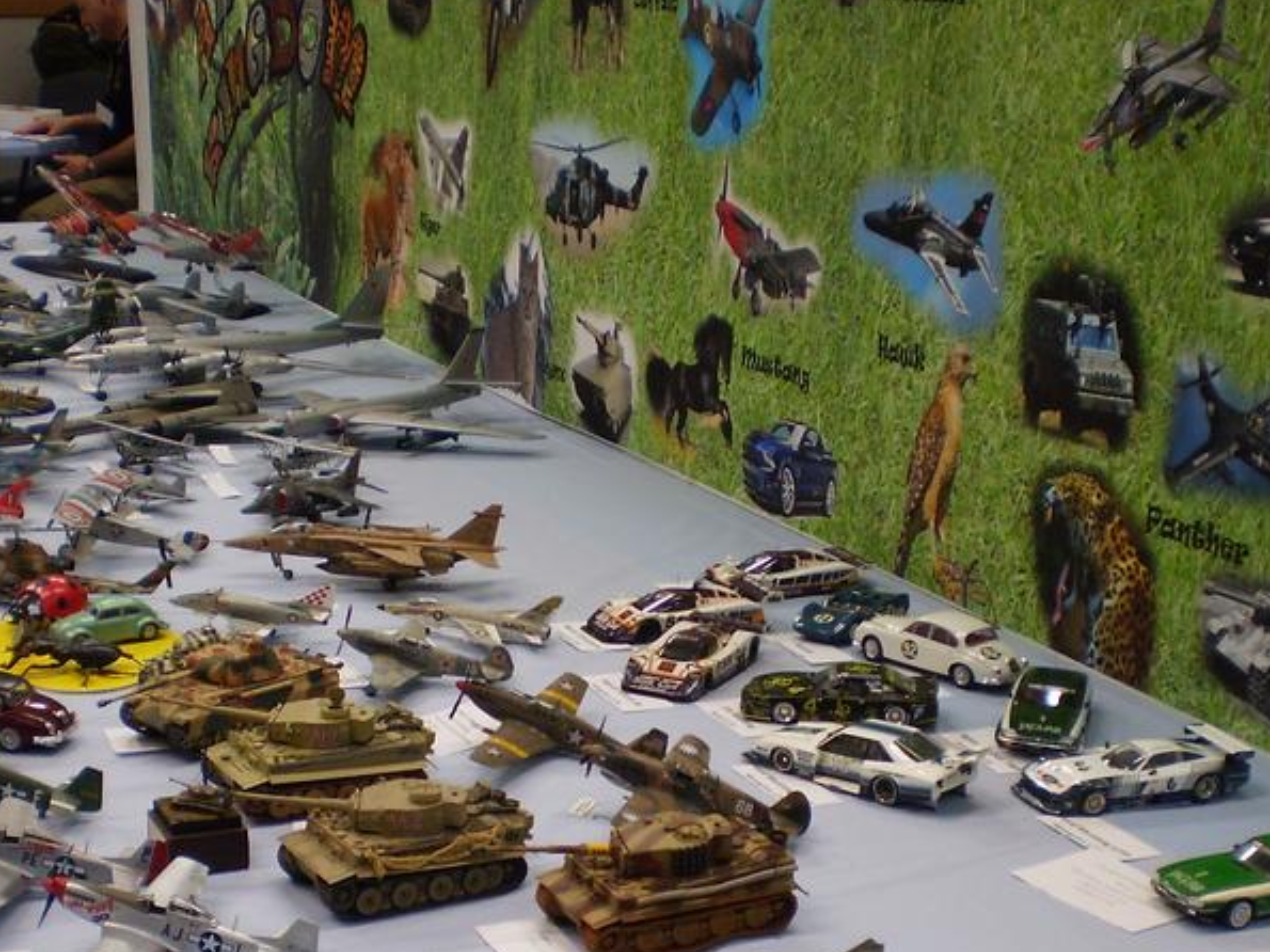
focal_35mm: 62
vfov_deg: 23.3
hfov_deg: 31.2
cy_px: 758
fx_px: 2274
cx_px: 559
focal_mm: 6.3
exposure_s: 1/25
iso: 125
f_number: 3.1
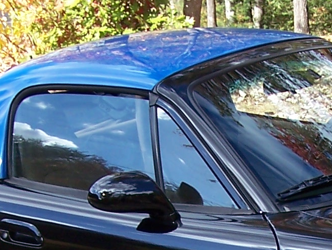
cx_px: 304
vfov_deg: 10.8
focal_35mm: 133
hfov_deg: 14.7
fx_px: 1276
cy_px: 360
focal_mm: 6.3
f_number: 2.8
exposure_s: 1/250
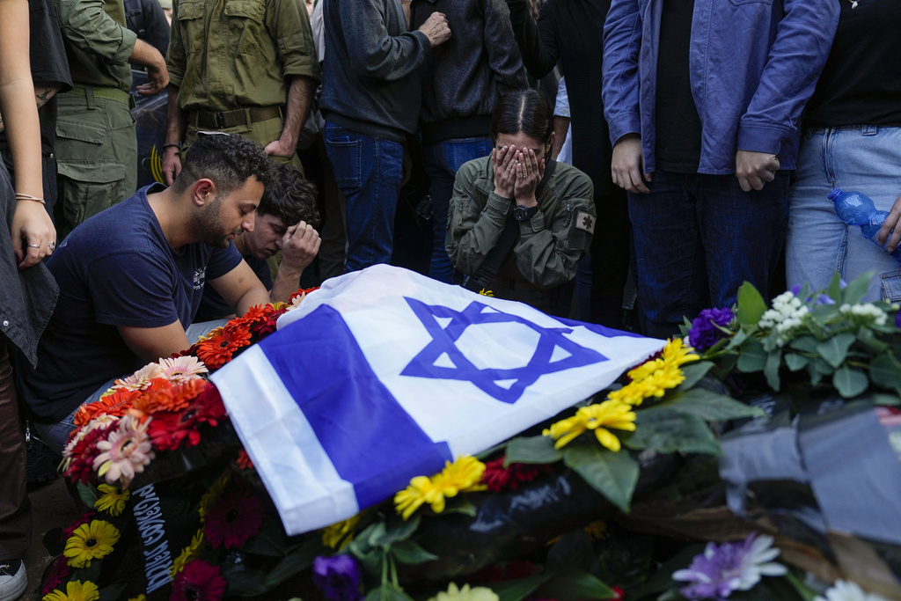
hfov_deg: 65.5
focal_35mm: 28
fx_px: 701
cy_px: 300
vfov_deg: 46.4
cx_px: 450
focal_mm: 28
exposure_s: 1/800
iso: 400
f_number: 2.8
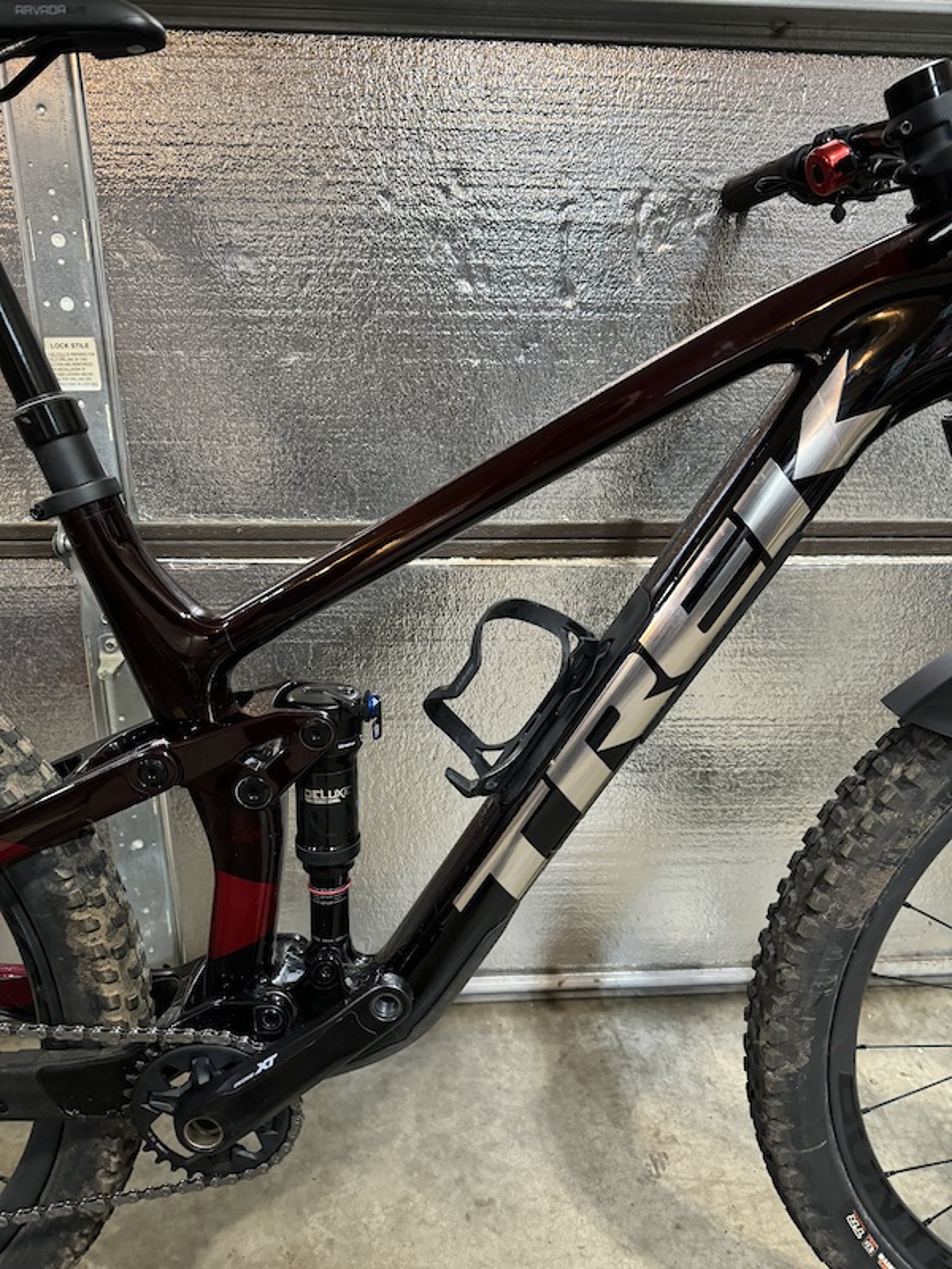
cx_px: 476
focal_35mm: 24
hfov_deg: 56.8
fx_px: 880
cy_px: 634
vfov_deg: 71.6
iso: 640
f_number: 1.78
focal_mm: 6.86
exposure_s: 1/40
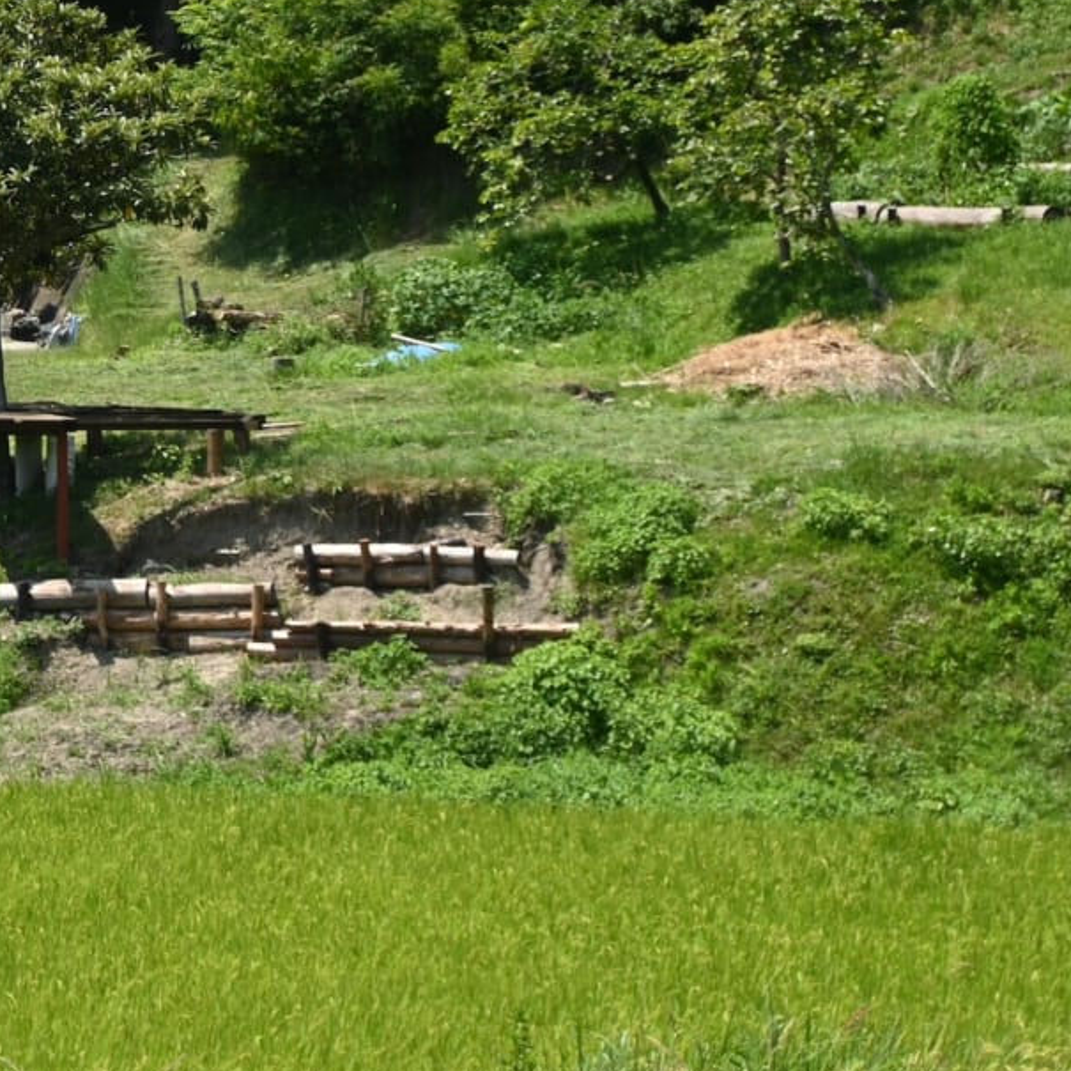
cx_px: -657
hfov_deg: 11.6
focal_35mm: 142
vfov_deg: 12.2
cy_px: 137
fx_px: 4986
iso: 100
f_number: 7.1
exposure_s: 1/400
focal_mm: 33
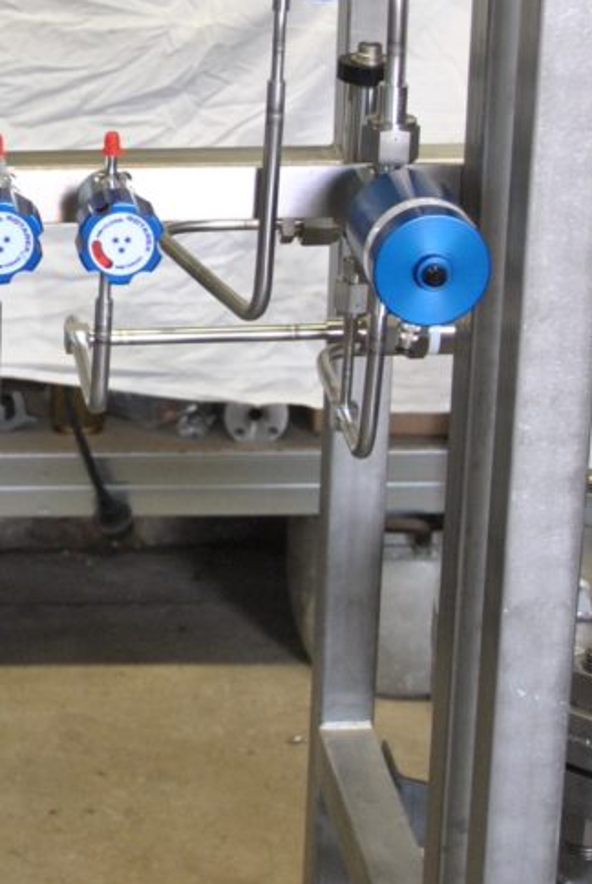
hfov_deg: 12.3
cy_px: 238
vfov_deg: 18.3
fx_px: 2724
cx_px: -11
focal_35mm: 111
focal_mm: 21
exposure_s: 1/30
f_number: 3.8
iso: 320
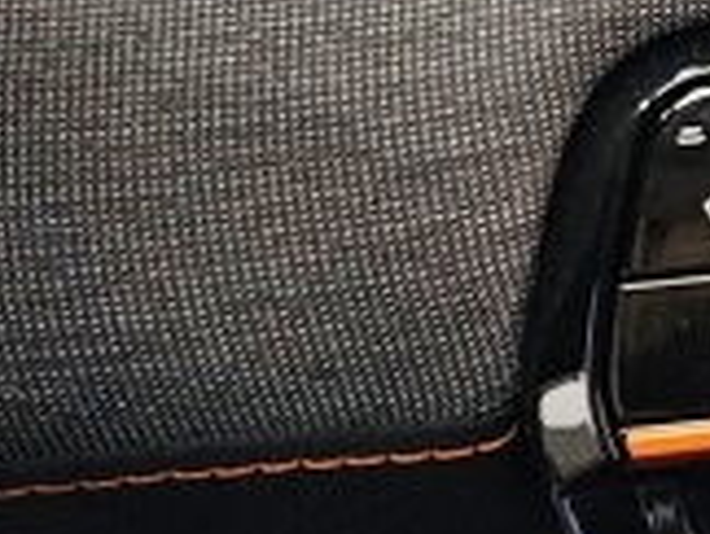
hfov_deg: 11.9
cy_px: -626
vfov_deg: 9.4
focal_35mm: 145
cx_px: 1508
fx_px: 2978
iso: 1000
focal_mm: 6.3
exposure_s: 1/25
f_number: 1.7
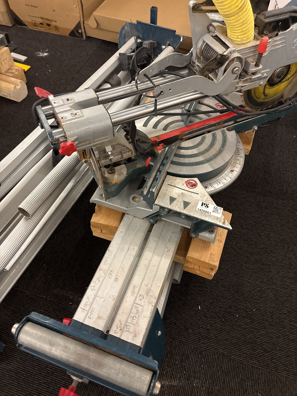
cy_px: 198
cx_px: 148
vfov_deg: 67.3
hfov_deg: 53.1
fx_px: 297
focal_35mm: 26
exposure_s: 1/35
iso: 500
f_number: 1.6
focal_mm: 5.96
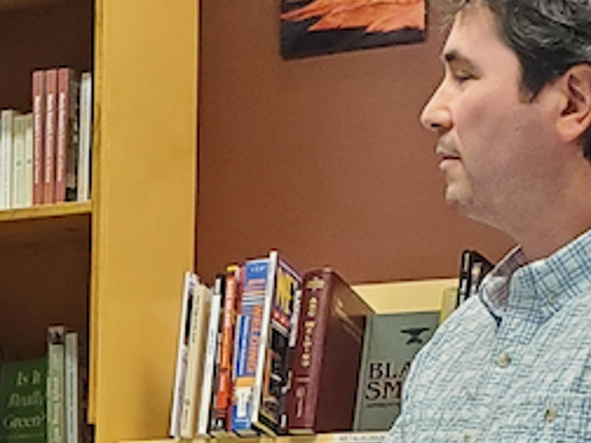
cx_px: -82
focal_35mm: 124
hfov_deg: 15.4
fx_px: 2117
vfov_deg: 11.5
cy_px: 640
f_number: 2.4
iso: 500
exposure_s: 1/40
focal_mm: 4.3
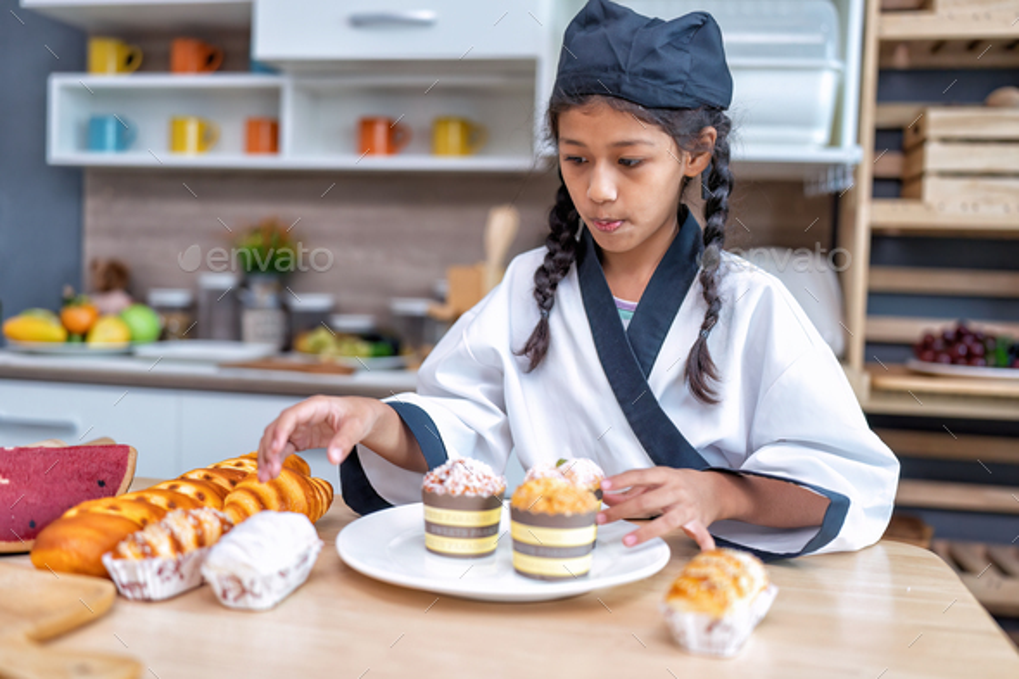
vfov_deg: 37.8
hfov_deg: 54.4
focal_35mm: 35
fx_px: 990
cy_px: 340
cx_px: 510
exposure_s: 1/1000
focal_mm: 35
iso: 320
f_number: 1.4
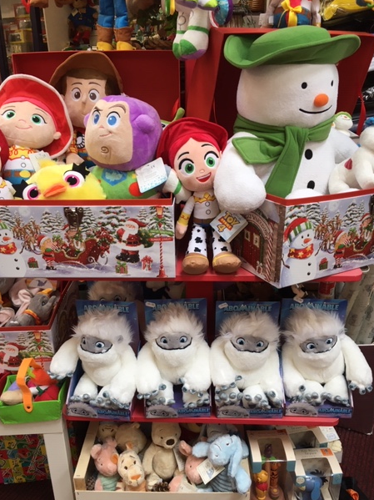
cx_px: 179
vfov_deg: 58.3
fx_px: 447
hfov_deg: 45.4
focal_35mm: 31
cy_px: 261
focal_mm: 4.15
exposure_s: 1/33
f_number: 2.2
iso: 25
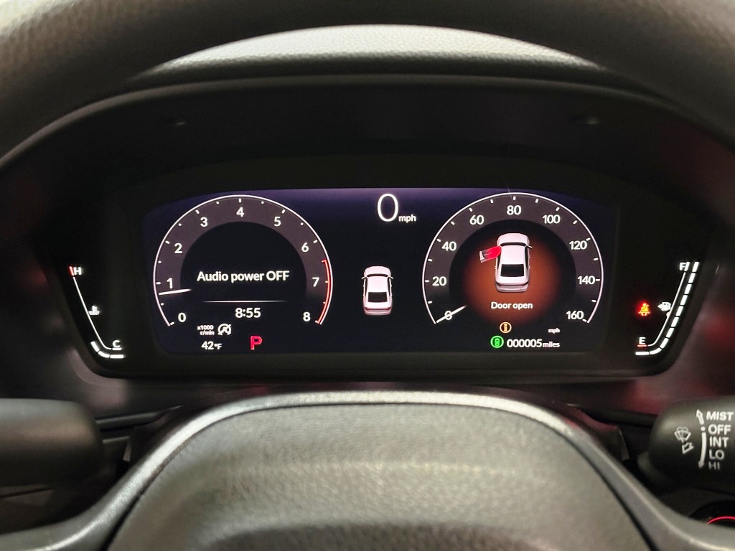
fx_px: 1019
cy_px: 276
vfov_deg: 30.3
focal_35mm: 48
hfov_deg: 39.7
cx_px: 368
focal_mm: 6.86
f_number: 1.78
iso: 640
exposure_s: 1/24
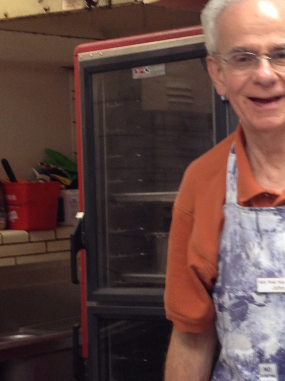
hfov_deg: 12.9
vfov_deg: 17.4
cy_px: 215
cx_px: 297
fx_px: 1241
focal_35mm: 113
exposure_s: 1/20
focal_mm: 4.28
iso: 80
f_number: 2.4
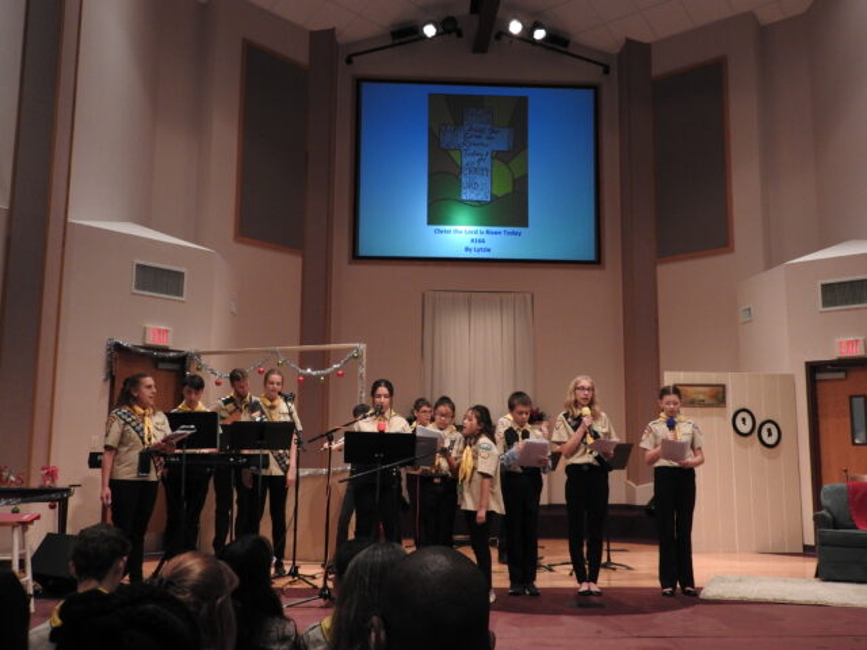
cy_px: 325
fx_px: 877
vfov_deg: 40.7
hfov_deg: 52.6
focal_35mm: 35
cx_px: 434
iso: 360
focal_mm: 6.3
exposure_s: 1/30
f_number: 3.8
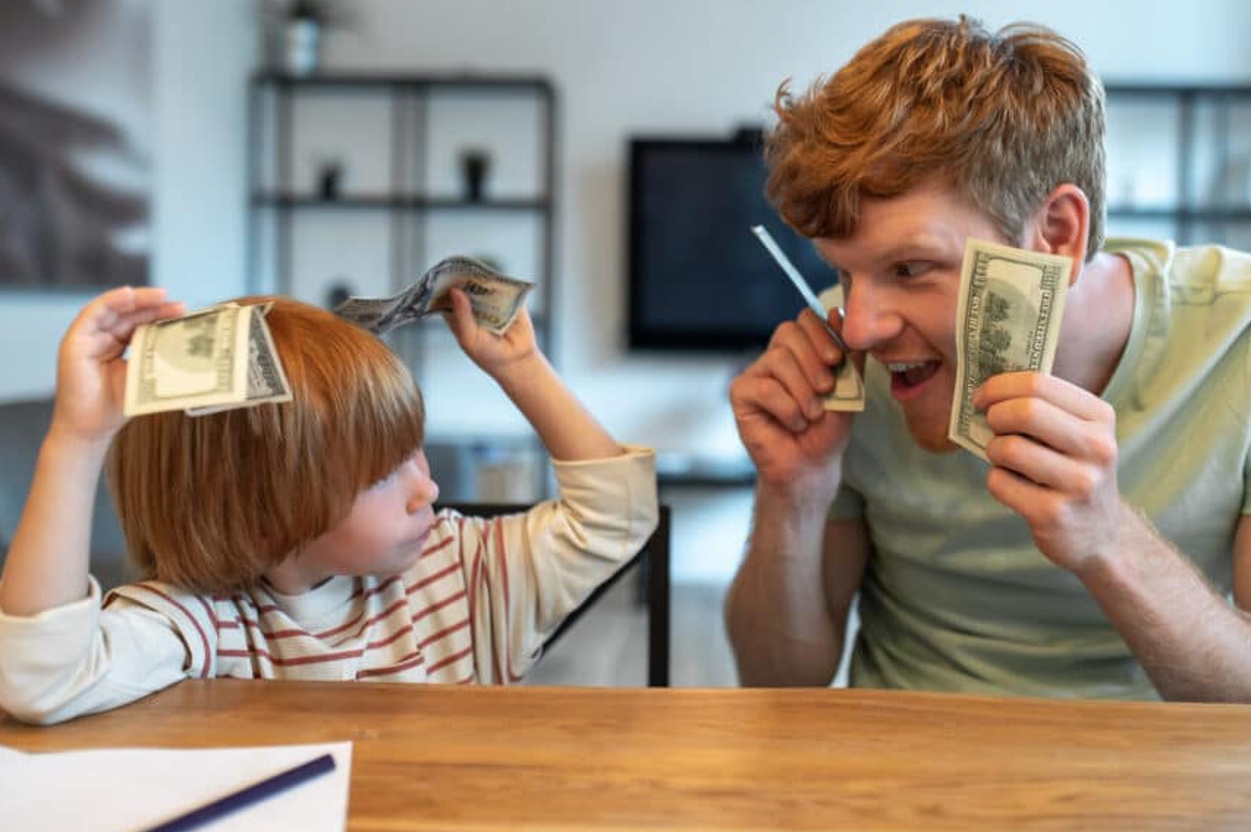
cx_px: 651
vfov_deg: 31.8
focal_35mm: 42
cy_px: 384
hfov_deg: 46.4
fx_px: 1458
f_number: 2
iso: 800
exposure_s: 1/160
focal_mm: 35
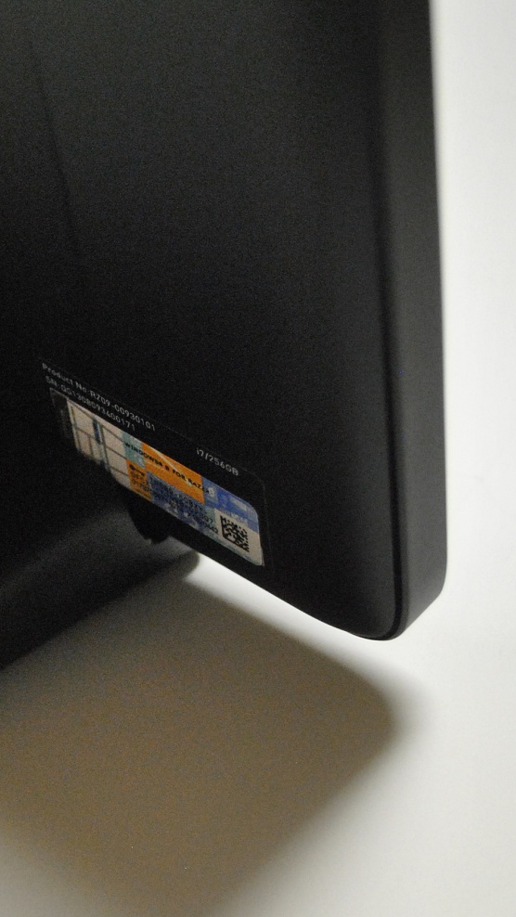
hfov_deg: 18.4
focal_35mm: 62
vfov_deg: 33.8
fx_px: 1508
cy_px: 459
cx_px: -98
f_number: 4.2
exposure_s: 1/30
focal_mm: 26
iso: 1100
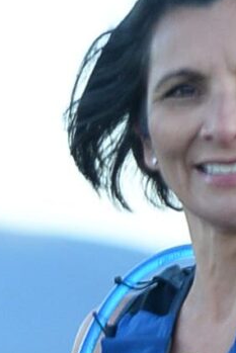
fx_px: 7780
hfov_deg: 1.7
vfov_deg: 2.6
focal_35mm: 792
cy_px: 877
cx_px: 320
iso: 1600
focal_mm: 135
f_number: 3.2
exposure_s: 1/1250
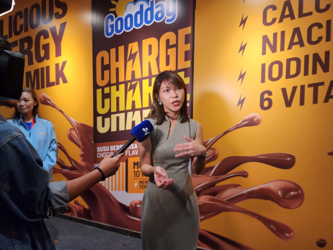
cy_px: 125
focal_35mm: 23
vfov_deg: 58.9
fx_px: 221
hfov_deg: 73.9
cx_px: 166
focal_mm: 6.4
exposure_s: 1/100
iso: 80
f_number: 1.8
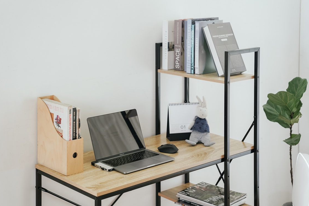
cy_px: 105
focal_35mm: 68
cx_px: 154
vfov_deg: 20.0
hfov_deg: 29.7
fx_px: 583
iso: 800
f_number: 2.8
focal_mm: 64
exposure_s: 1/160
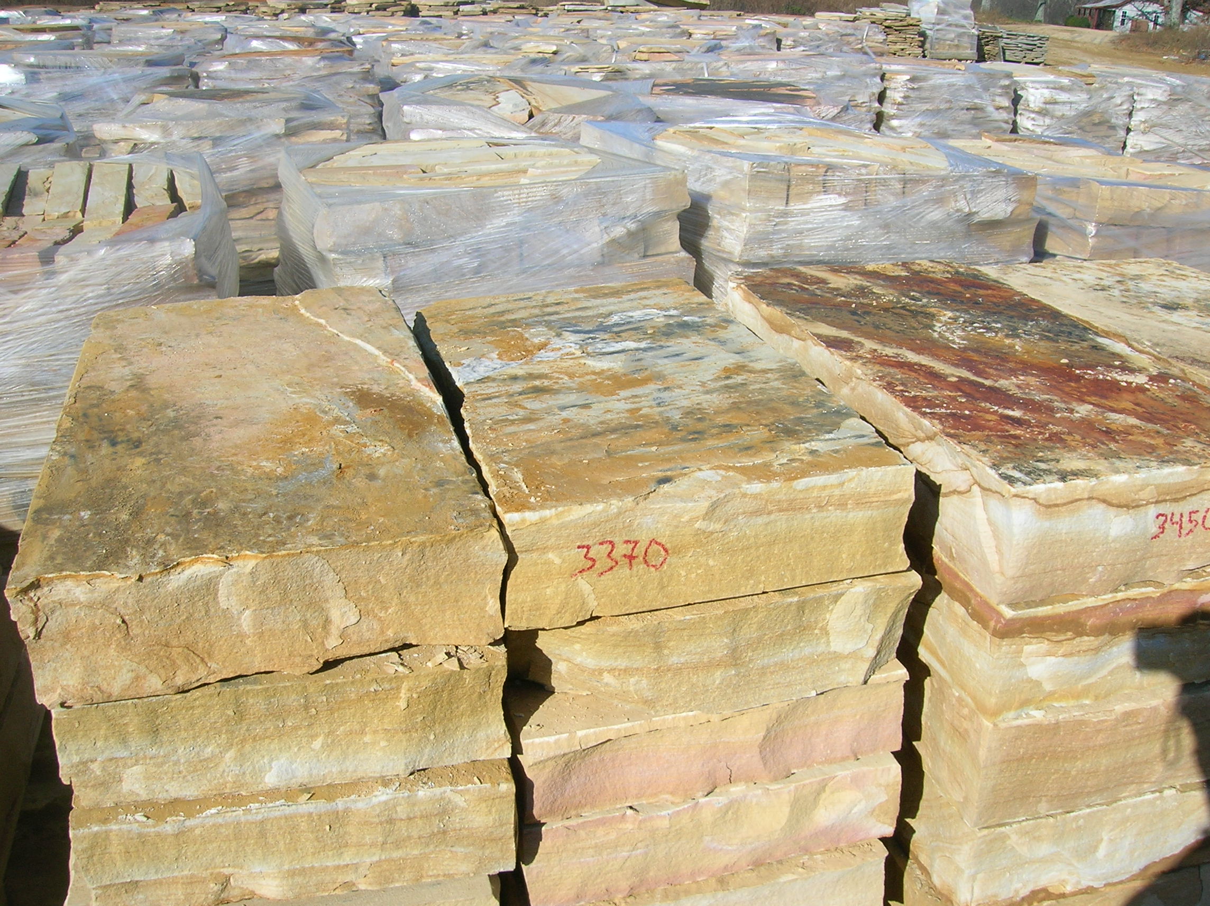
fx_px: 1187
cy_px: 453
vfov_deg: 41.7
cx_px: 605
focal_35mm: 34
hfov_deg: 54.0
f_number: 4.9
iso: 50
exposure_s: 1/512
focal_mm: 5.7
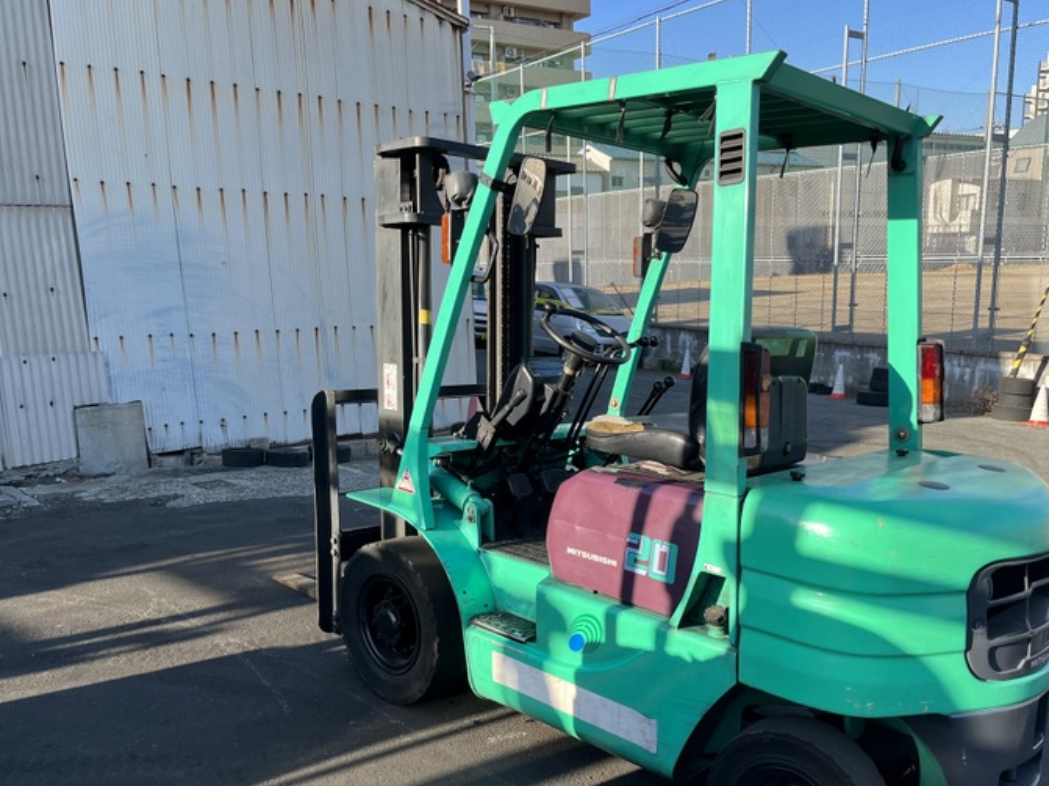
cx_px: 578
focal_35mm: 31
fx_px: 939
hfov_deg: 58.2
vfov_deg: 45.2
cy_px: 463
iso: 50
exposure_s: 1/1186
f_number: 1.6
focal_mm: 5.1
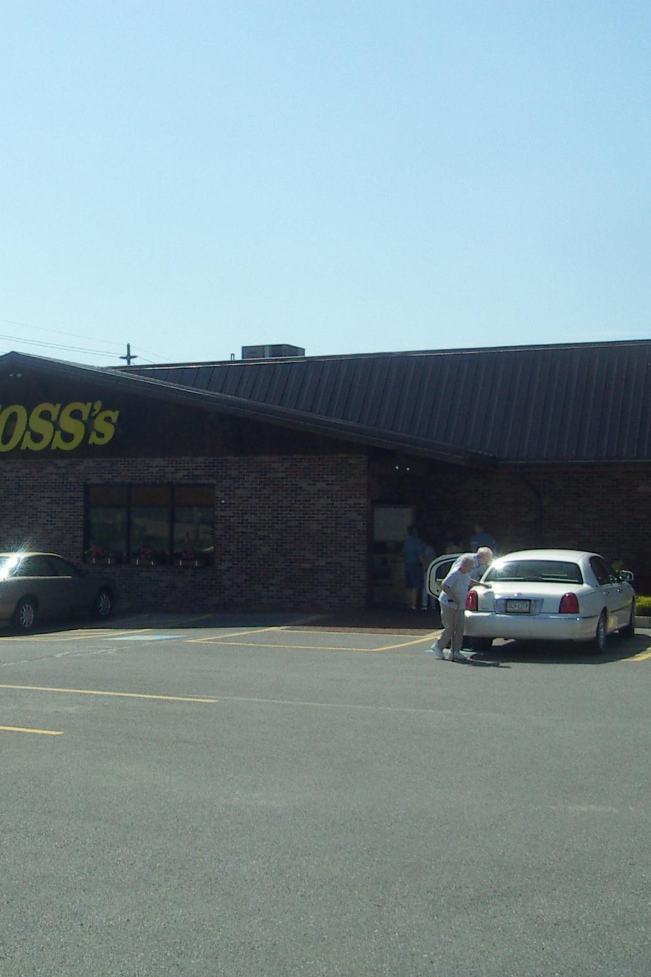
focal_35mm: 50
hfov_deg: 26.8
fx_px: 1357
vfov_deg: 39.6
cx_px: 208
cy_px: 488
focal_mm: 4.7
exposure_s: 1/320
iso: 50
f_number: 6.7
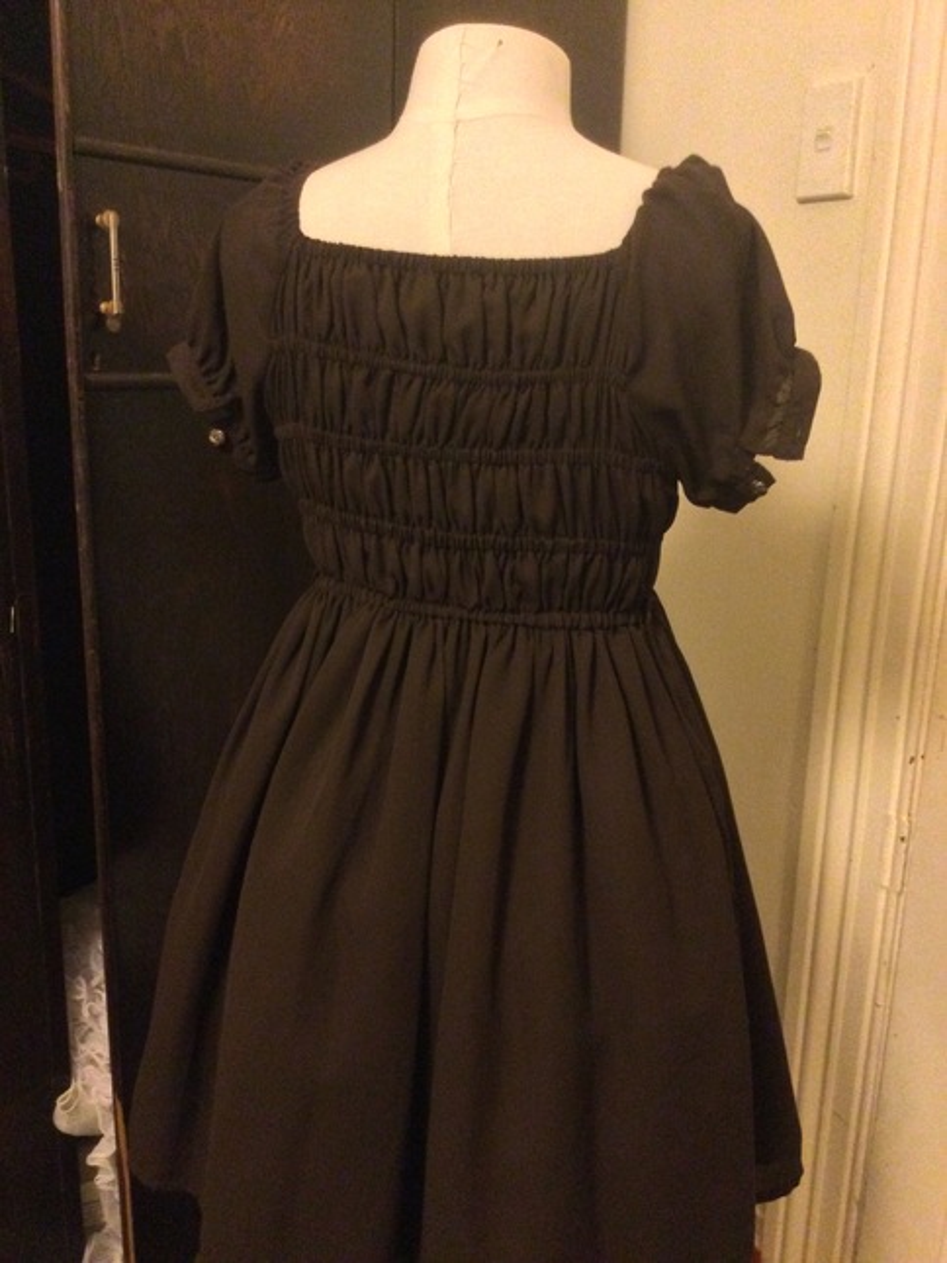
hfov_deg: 45.5
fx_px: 1130
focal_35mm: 31
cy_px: 632
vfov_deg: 58.3
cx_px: 474
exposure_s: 1/17
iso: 640
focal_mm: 3.3
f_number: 2.4
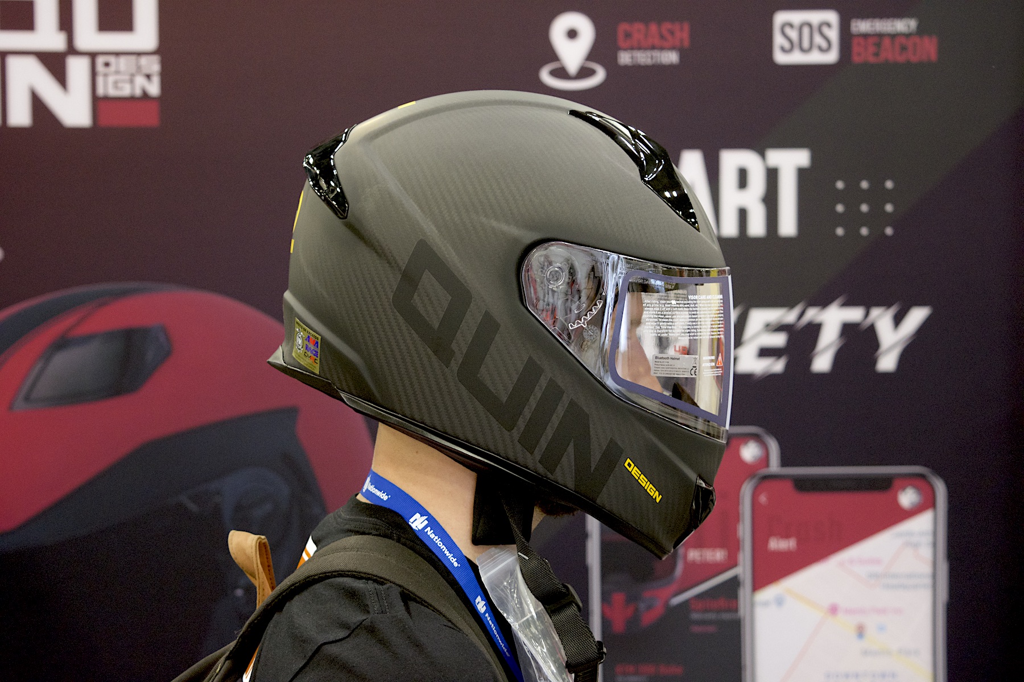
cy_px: 341
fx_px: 2048
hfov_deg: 28.1
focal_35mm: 72
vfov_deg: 18.9
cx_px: 512
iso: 2000
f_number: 5.3
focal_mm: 48
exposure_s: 1/50
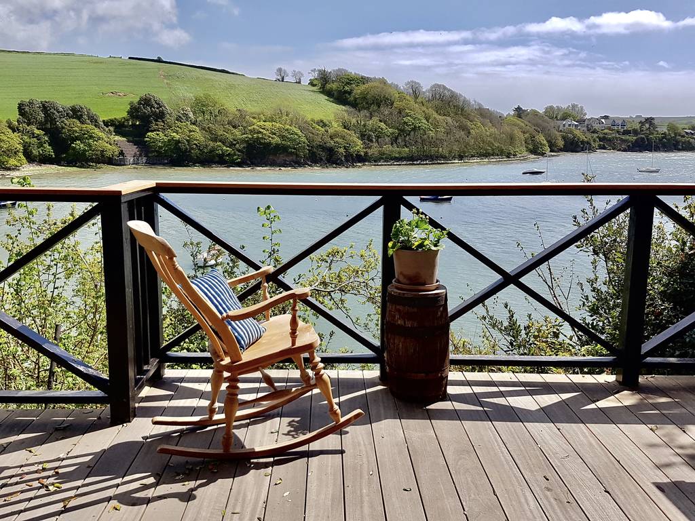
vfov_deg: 53.1
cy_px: 260
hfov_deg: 67.3
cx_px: 348
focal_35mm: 26
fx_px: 522
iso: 50
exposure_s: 1/2944
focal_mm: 4.2
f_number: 1.7
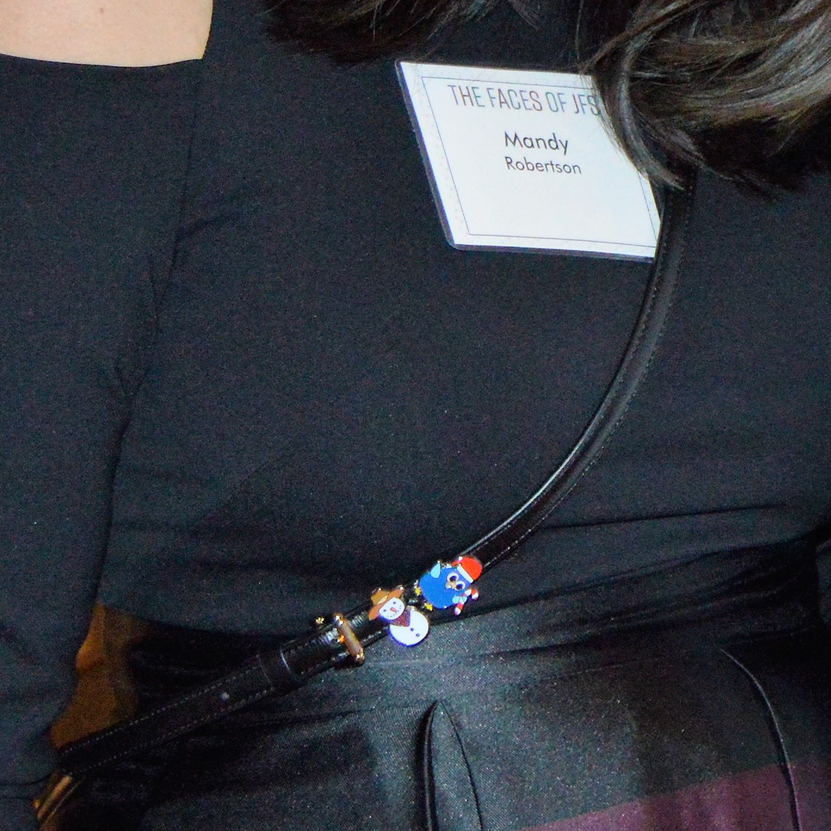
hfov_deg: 14.2
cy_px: -7
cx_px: 810
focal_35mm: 121
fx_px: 3286
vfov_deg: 14.2
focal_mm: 22
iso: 2000
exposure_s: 1/60
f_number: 3.5
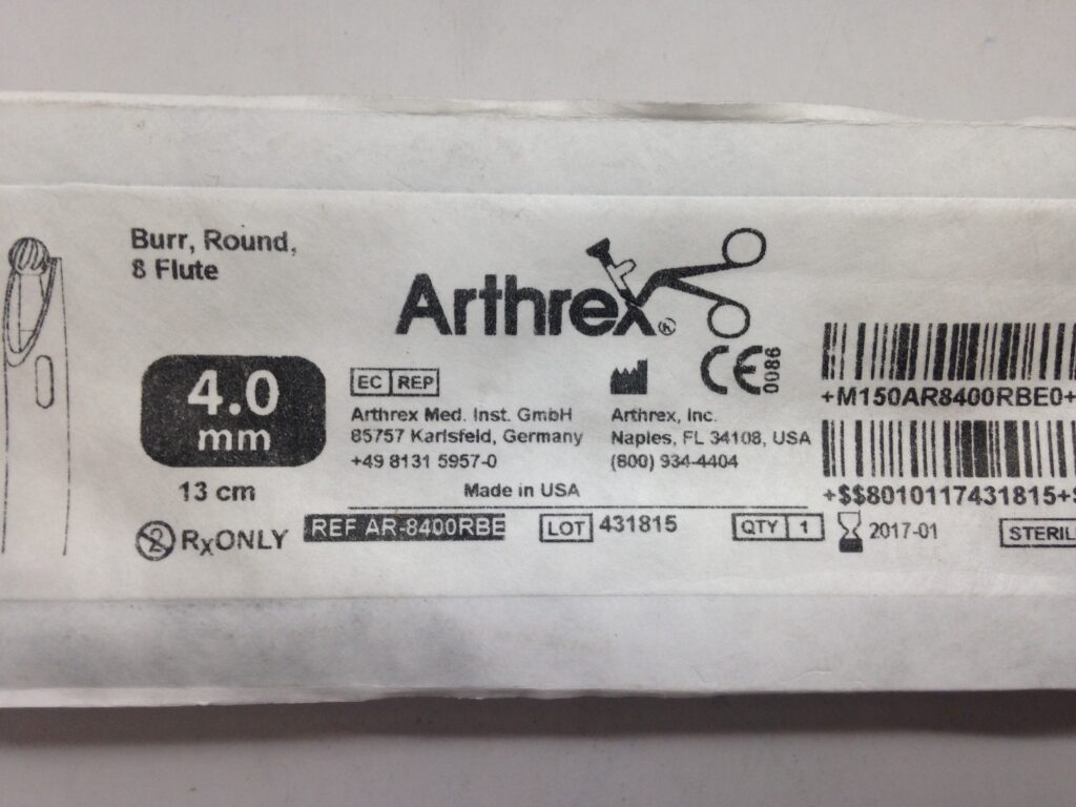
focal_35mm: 33
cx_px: 538
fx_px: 1026
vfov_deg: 42.9
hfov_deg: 55.4
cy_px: 404
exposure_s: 1/60
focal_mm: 4.12
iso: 50
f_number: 2.4
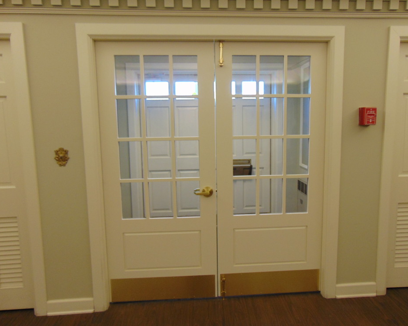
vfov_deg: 53.2
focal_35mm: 27
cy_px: 163
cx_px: 224
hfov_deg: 63.9
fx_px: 326
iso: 100
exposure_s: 1/30
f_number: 3
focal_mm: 4.5
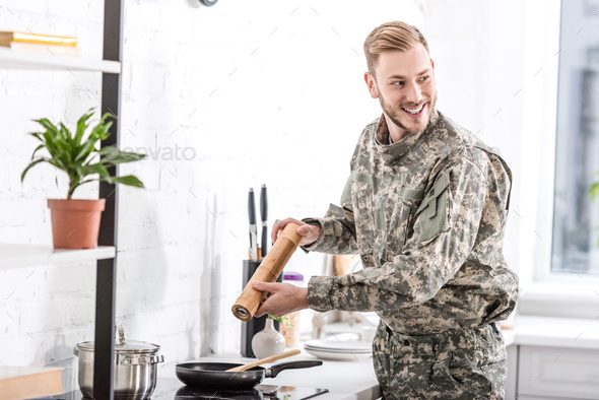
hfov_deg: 15.8
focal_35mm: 130
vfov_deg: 10.6
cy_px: 200
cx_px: 300
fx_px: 2164
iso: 800
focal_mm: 130
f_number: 3.5
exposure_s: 1/250
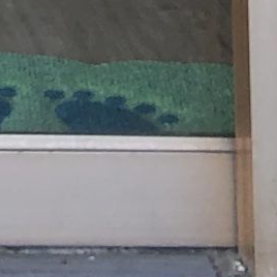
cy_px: -924
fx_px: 2137
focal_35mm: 236
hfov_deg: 7.0
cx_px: -367
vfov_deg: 6.0
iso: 20
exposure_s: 1/119
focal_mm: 4
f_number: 1.8
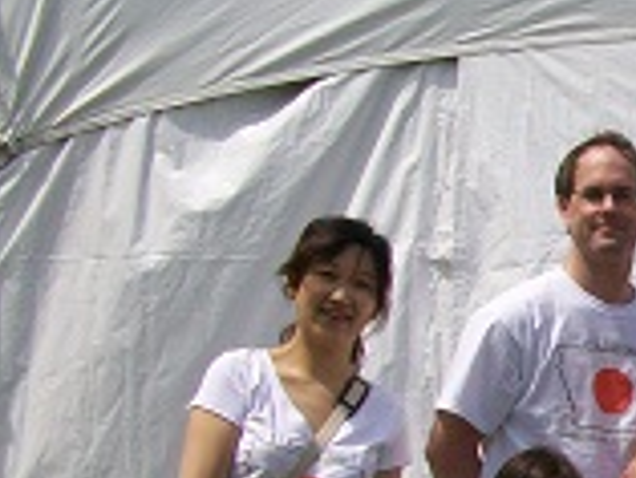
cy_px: 478
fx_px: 2059
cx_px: 1110
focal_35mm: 112
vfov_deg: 13.1
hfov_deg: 15.4
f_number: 5.5
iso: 64
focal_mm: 5.7
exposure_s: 1/500
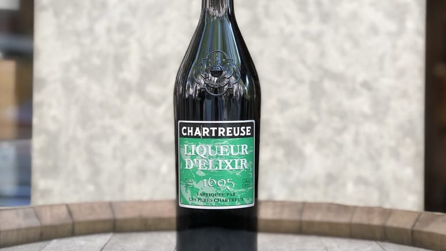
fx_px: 899
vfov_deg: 15.9
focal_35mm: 76
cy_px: 112
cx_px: 223
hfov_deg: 27.9
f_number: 2.4
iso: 20
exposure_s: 1/50
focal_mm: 6
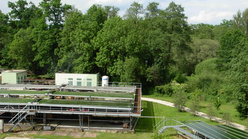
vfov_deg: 21.7
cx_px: 130
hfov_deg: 37.8
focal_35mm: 55
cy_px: 102
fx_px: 362
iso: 79
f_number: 4.9
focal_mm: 6.3
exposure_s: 1/384
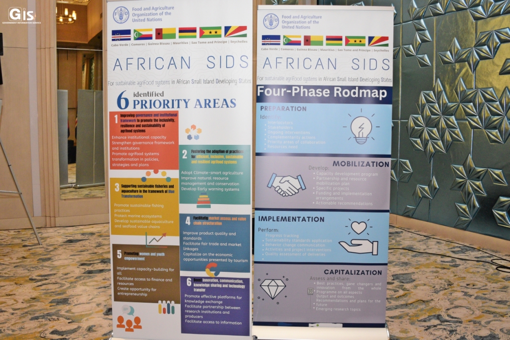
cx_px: 255
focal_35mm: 28
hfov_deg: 65.5
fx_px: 397
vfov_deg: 46.4
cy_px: 170
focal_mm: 28
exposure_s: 1/200
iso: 3200
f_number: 6.3
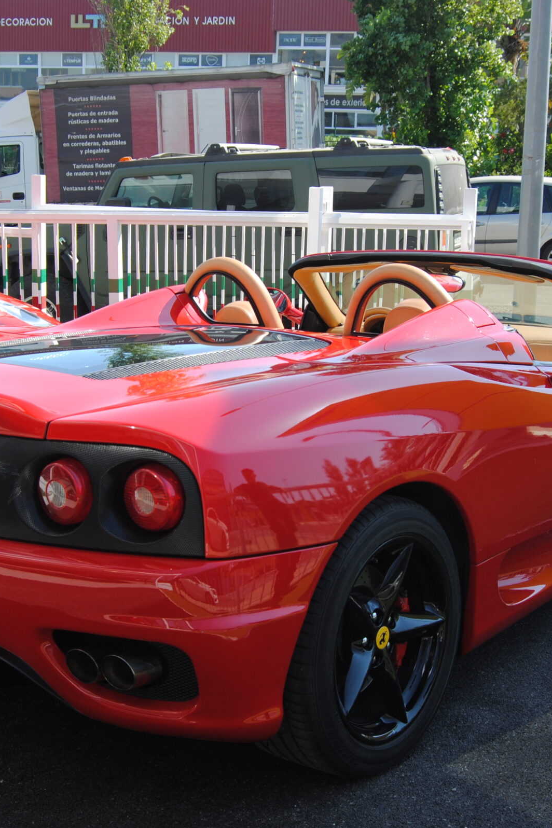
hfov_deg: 25.5
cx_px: 259
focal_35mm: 53
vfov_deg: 37.5
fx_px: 1219
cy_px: 435
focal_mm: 22
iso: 100
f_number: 6.3
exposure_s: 1/160
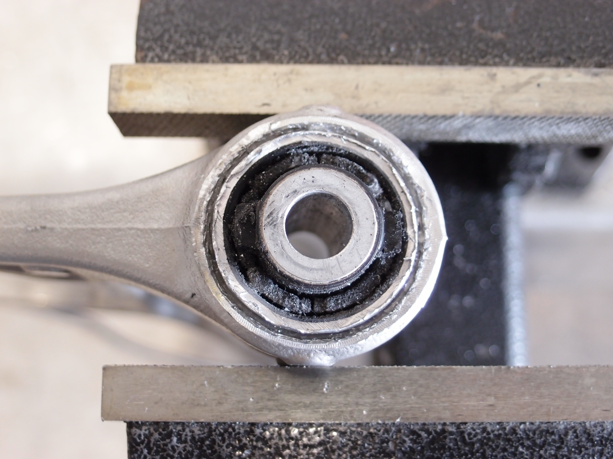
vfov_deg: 26.6
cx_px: 306
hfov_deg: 34.9
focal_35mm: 55
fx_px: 974
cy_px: 230
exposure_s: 1/30
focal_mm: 11.84
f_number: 2.1
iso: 200
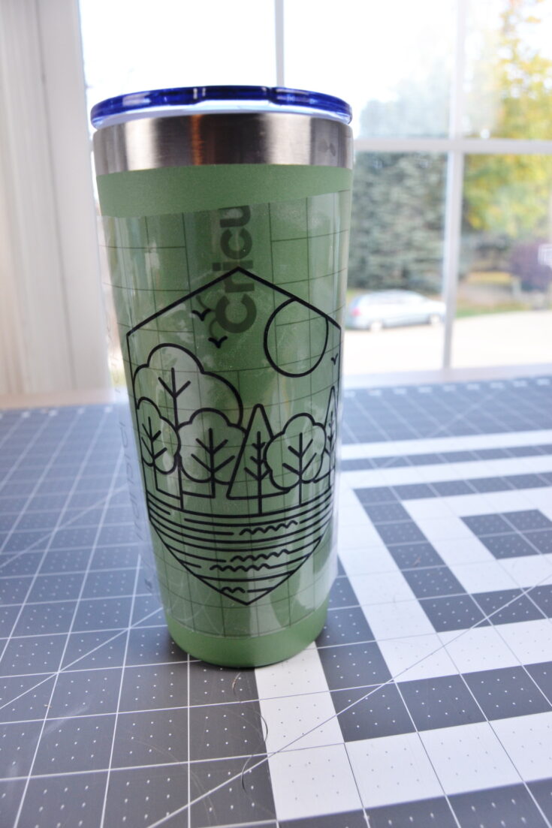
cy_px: 414
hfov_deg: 47.9
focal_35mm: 27
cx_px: 276
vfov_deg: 67.4
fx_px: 621
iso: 400
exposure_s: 1/60
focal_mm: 18
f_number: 5.6
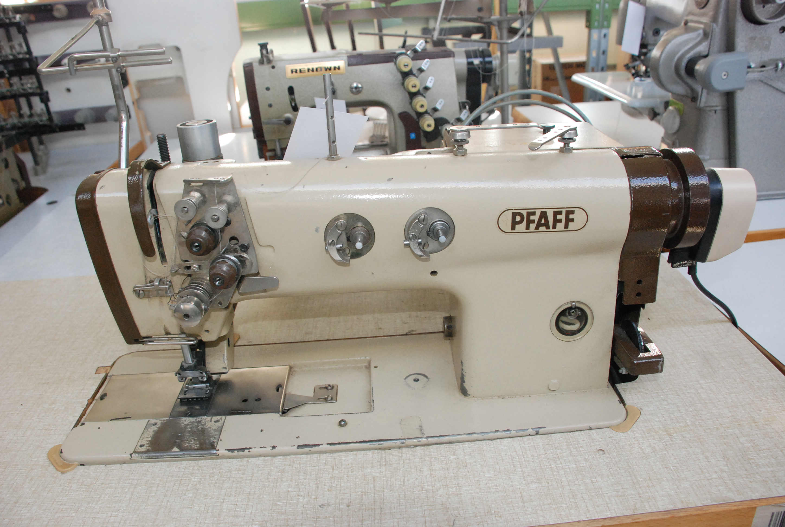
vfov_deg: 48.1
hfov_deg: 67.3
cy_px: 264
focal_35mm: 27
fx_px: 590
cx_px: 392
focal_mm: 18
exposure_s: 1/80
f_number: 5.6
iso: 1250
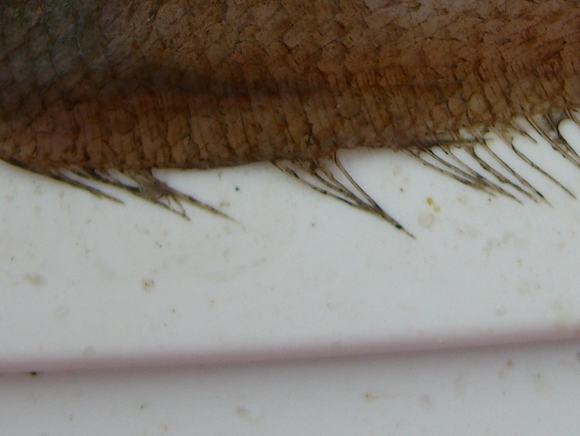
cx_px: 322
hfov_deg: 17.0
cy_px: -124
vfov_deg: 12.4
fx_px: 1944
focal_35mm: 116
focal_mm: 7.9
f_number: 2.8
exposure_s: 1/200
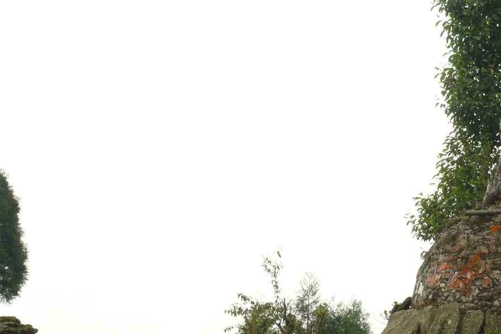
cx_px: 346
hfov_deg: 27.5
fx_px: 1015
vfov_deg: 18.4
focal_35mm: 73
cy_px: 300
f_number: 5.6
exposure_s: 1/320
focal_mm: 7.4
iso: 200
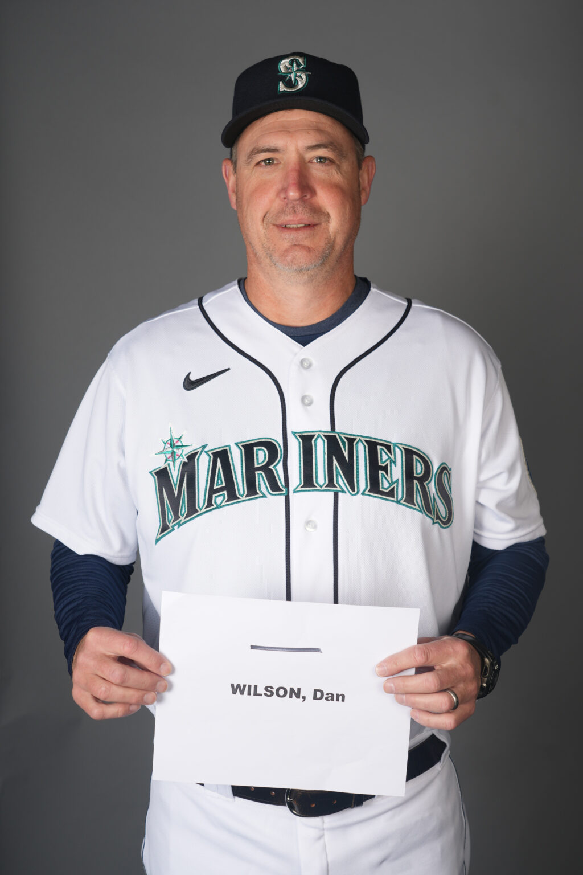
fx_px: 1385
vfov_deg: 35.1
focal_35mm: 57
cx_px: 292
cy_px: 438
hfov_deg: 23.8
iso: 125
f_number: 6.3
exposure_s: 1/250
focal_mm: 57
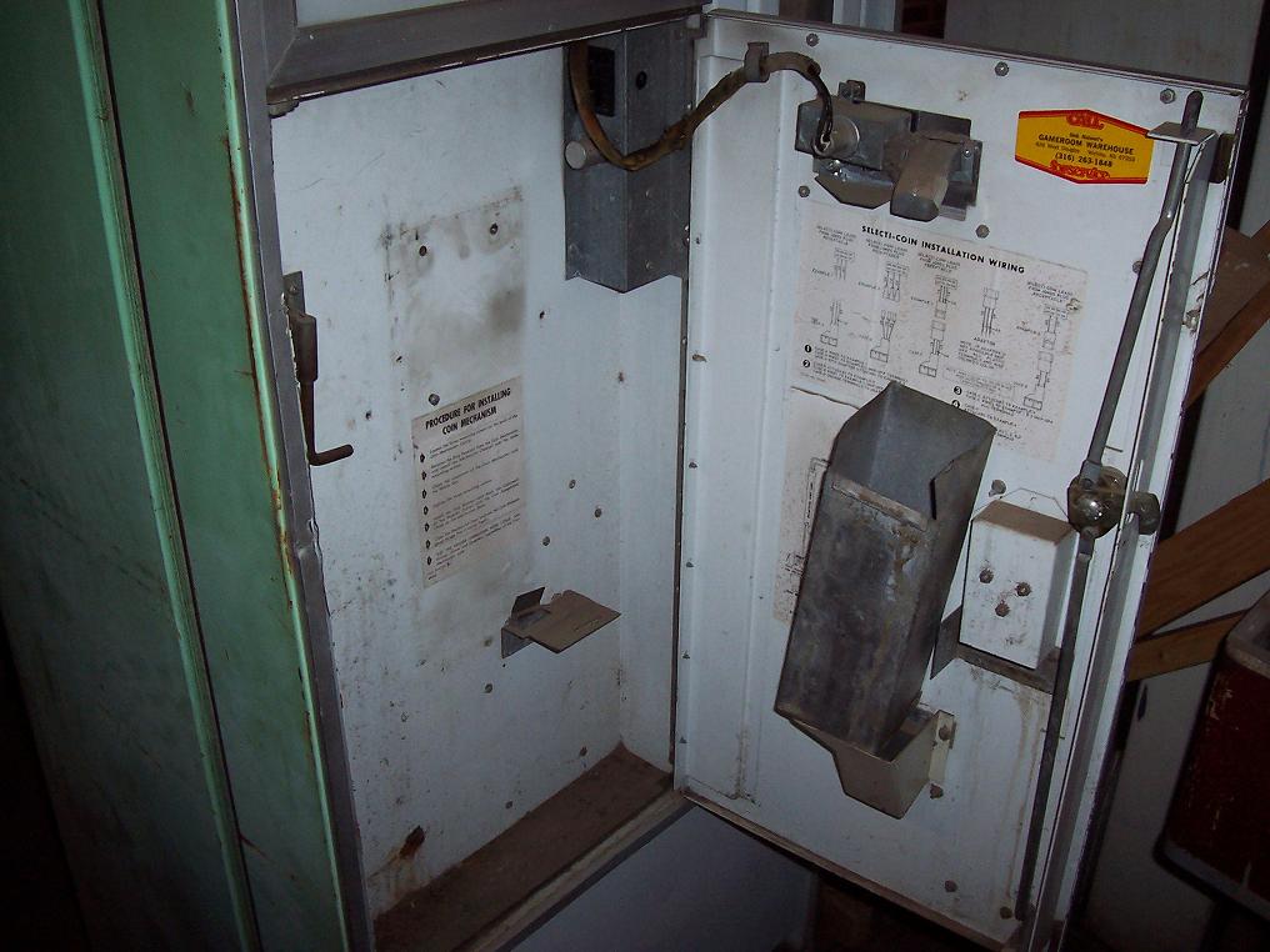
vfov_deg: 38.7
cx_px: 635
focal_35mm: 37
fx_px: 1357
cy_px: 476
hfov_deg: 50.1
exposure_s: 1/60
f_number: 2.8
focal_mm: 5.6
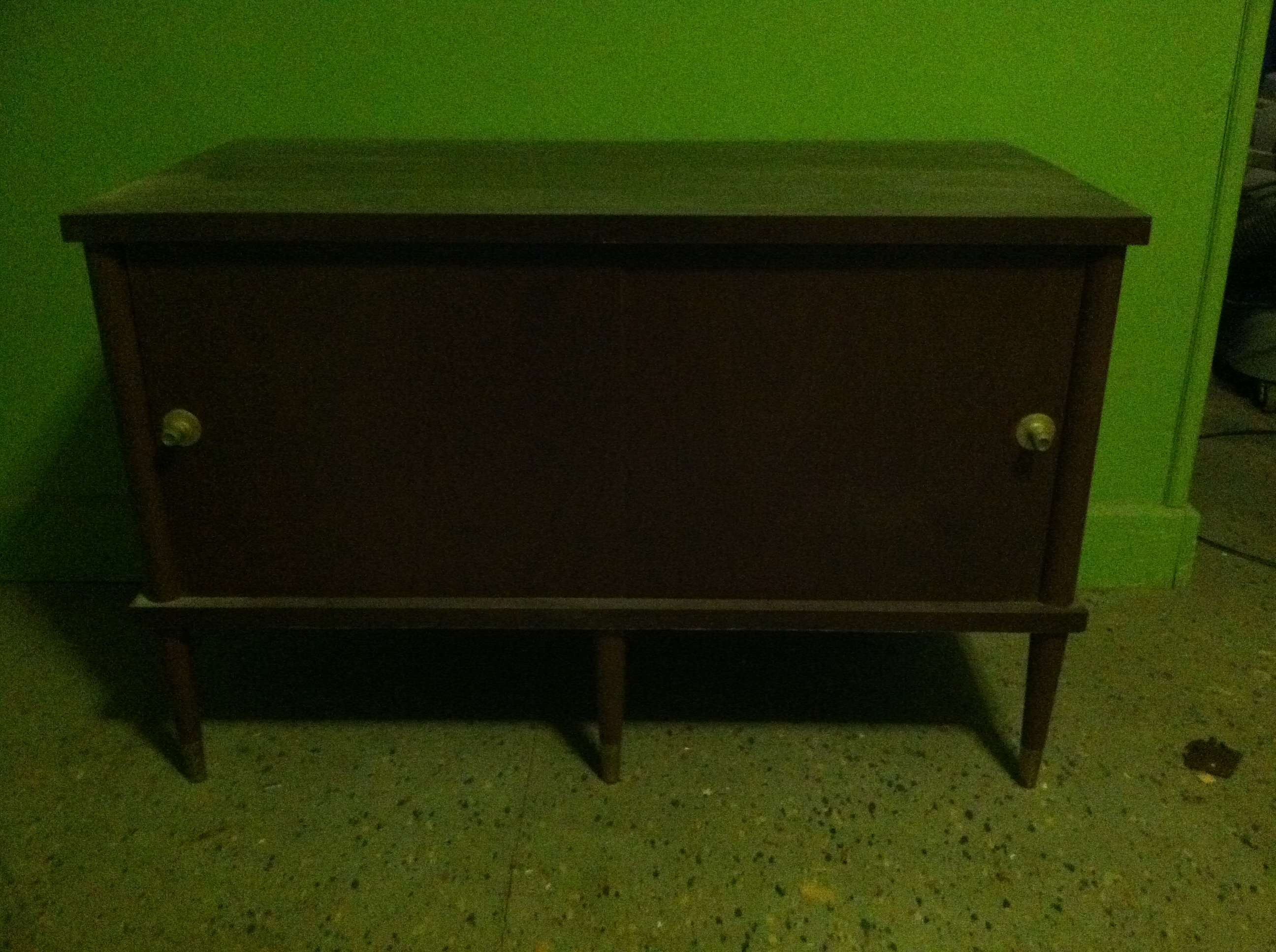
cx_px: 638
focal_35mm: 35
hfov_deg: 52.7
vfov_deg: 40.6
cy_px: 476
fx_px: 1288
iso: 1000
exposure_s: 1/15
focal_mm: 3.85
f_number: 2.8
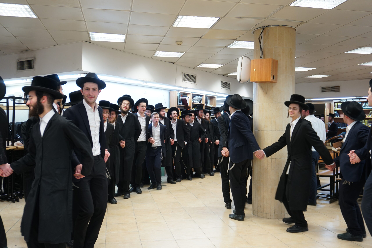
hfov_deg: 55.1
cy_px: 124
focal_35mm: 34
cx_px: 186
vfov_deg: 38.4
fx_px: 356
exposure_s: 1/60
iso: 500
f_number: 4
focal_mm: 23
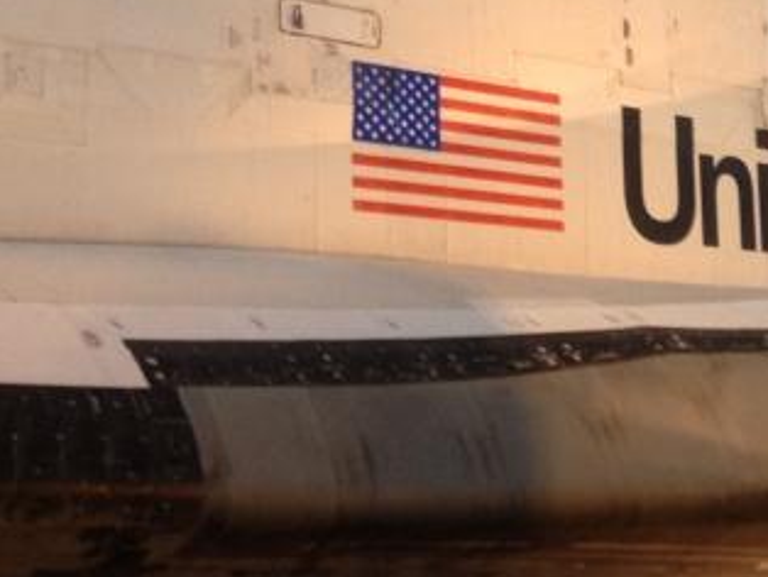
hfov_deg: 16.6
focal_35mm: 114
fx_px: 2531
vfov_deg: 12.9
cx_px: 898
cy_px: 49
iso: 100
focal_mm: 4.28
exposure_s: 1/20
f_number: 2.4
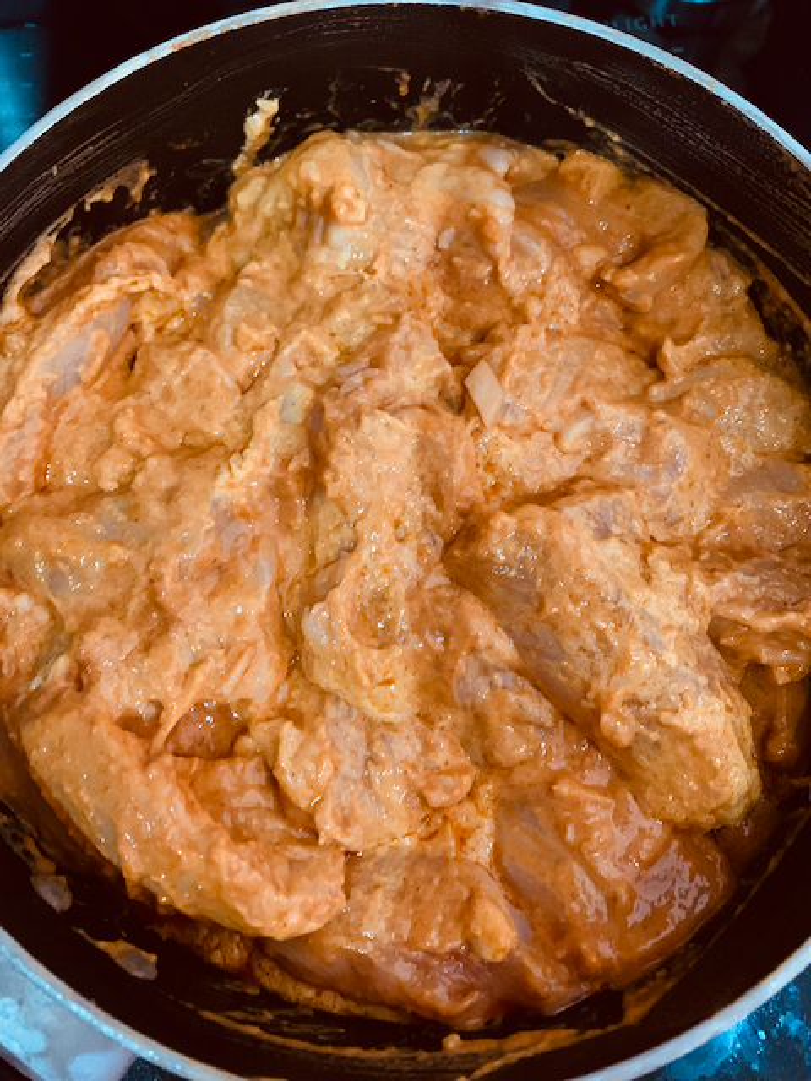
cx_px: 406
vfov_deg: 67.3
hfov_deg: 53.1
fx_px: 812
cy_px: 540
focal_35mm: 26
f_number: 1.8
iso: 640
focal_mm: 4.25
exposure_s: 1/25
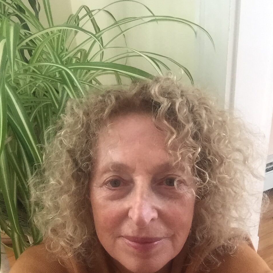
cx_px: 137
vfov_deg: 44.3
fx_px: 330
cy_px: 180
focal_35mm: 37
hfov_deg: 44.9
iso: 250
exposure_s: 1/30
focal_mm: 2.65
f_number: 2.2
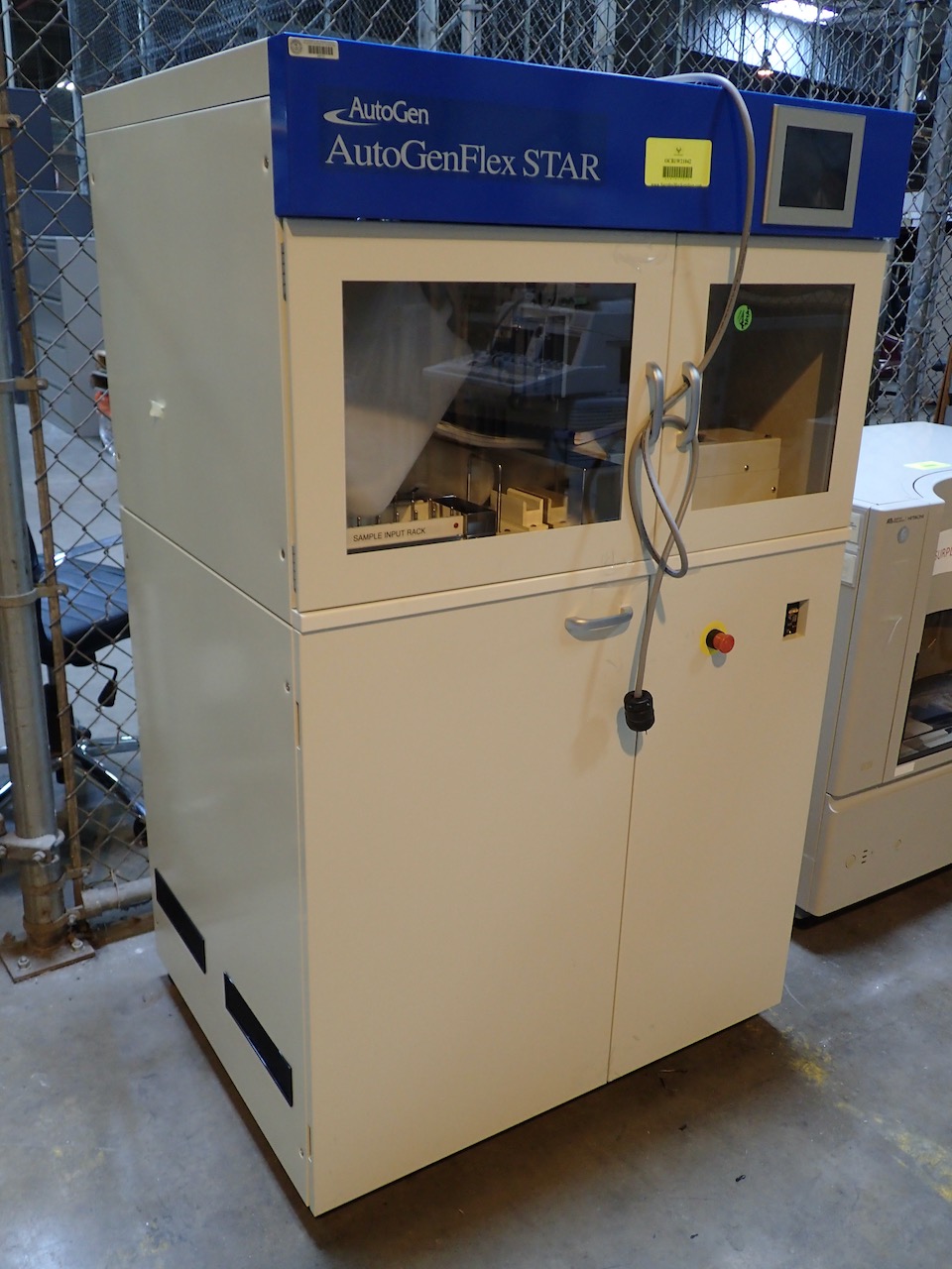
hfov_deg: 46.8
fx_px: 1100
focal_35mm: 30
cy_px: 634
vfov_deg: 60.0
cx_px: 476
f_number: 2.3
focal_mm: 5.5
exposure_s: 1/30
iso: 250
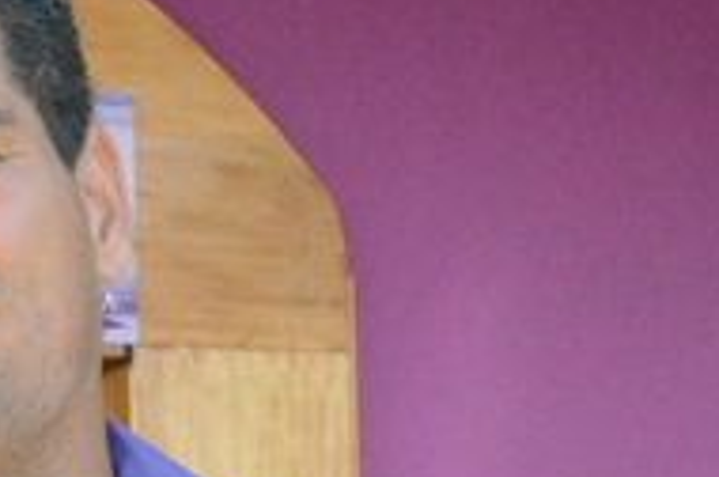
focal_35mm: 202
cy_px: 625
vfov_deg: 6.7
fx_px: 4028
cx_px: -412
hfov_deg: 9.8
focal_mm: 32
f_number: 13
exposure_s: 1/640
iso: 6400
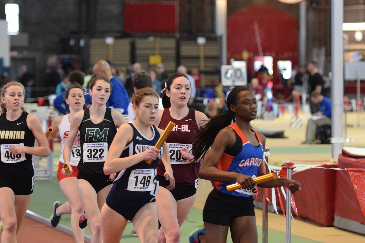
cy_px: 131
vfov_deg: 7.0
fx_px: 1977
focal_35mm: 195
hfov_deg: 10.5
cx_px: 180
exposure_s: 1/400
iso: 3200
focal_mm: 110
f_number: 2.8
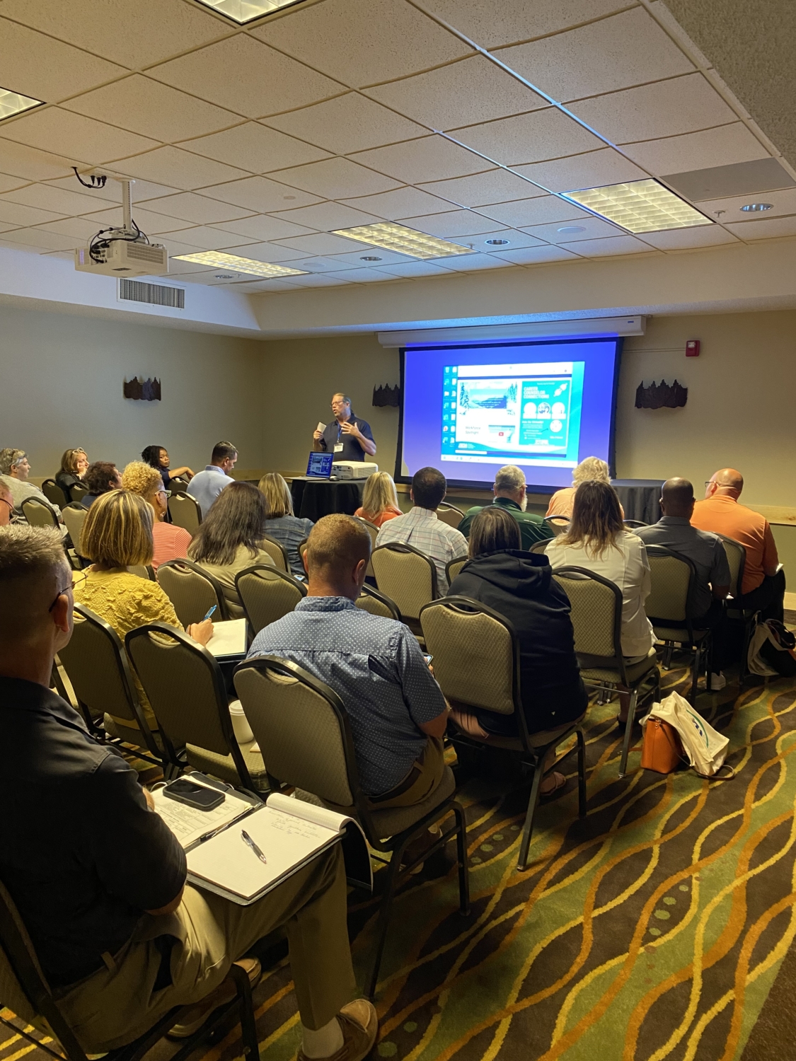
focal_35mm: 26
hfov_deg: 53.1
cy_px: 530
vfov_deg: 67.3
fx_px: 797
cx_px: 398
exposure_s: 1/60
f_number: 1.8
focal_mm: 4.25
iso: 500
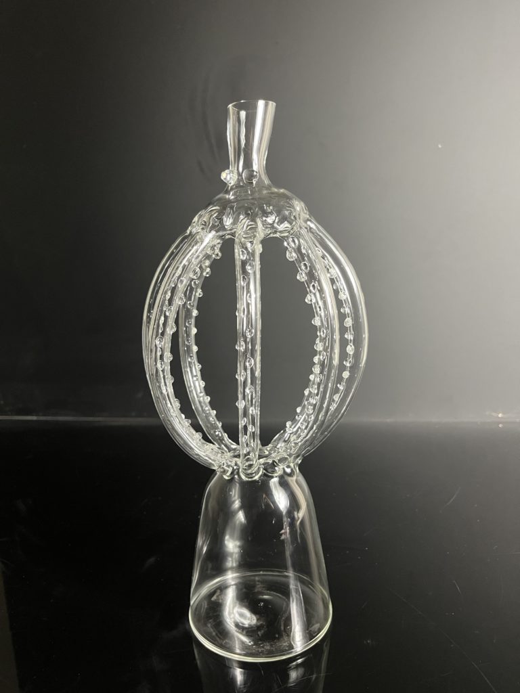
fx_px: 521
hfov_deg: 53.1
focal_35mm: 26
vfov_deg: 67.3
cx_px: 260
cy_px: 346
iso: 250
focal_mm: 5.1
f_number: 1.6
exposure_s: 1/60
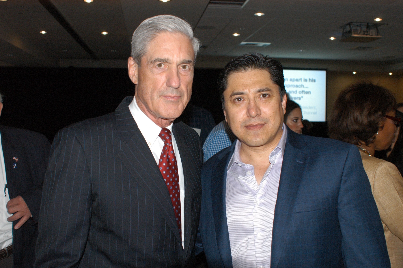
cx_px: 202
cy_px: 134
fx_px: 470
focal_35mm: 42
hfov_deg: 46.4
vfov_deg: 31.8
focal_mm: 28
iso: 800
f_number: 5
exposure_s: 1/60
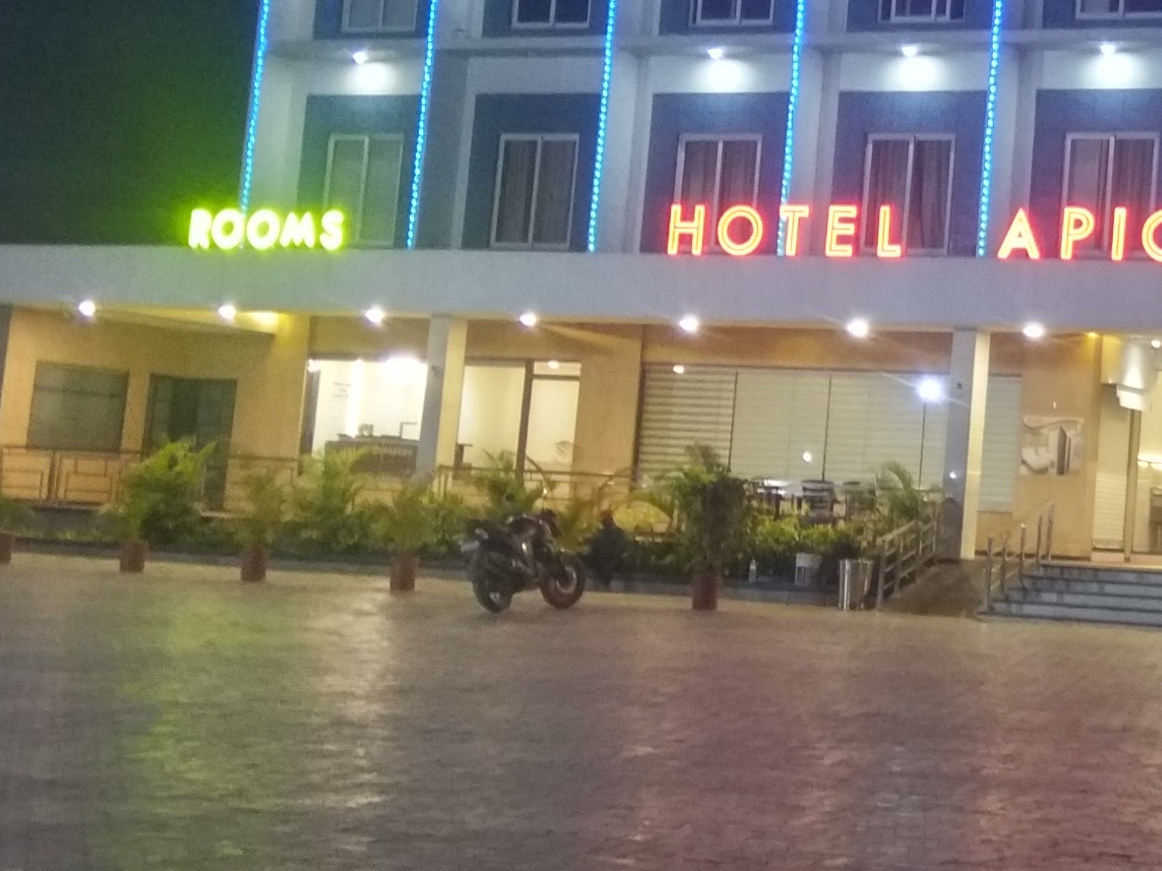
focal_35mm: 57
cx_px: 1208
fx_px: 1913
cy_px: 252
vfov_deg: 25.4
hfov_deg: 30.9
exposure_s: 1/14
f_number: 2
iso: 800
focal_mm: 3.57
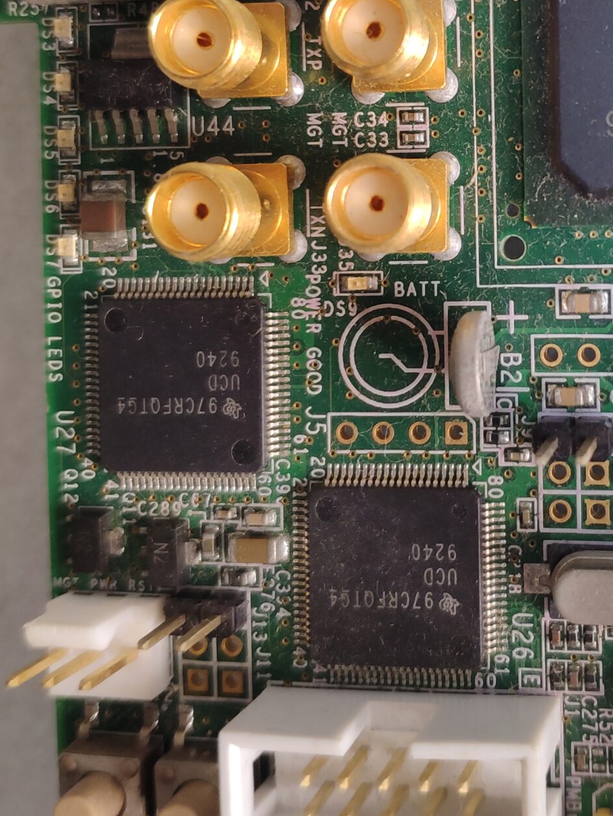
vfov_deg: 42.6
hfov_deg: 32.1
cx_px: 542
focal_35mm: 43
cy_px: 211
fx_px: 1015
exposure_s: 1/50
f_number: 1.8
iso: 297
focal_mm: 4.22
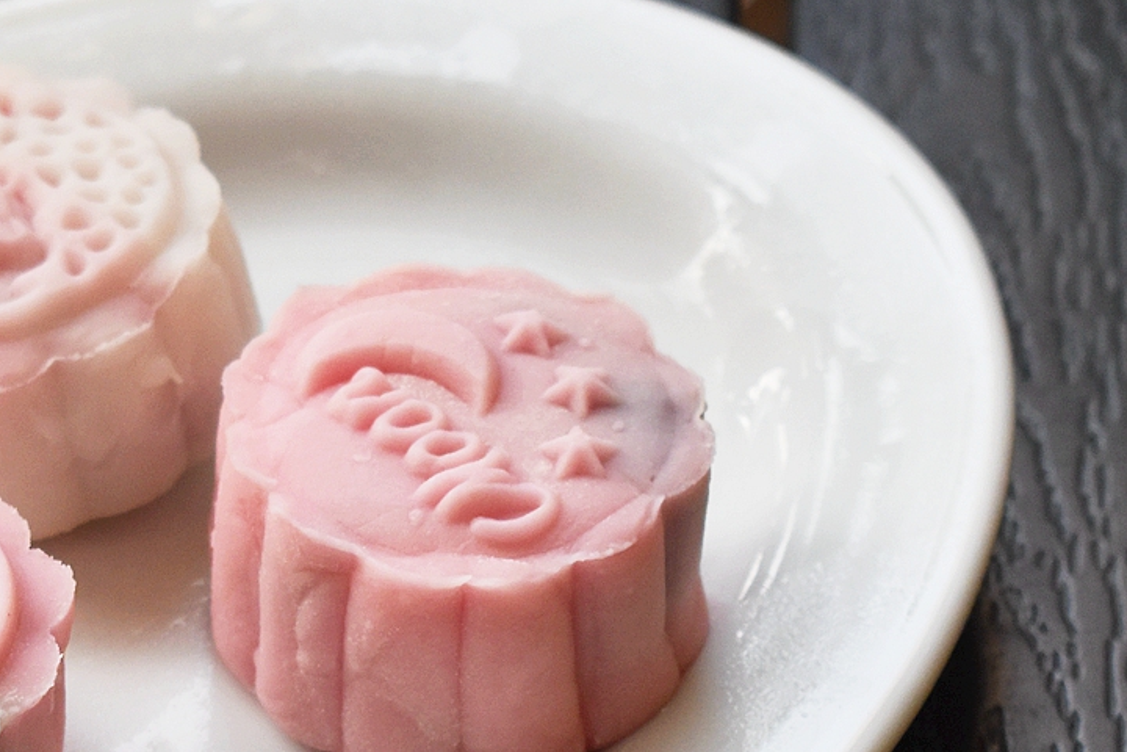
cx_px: 95
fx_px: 5543
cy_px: 581
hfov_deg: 11.5
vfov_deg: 7.7
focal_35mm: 177
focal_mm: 55
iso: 800
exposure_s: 1/250
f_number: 5.6
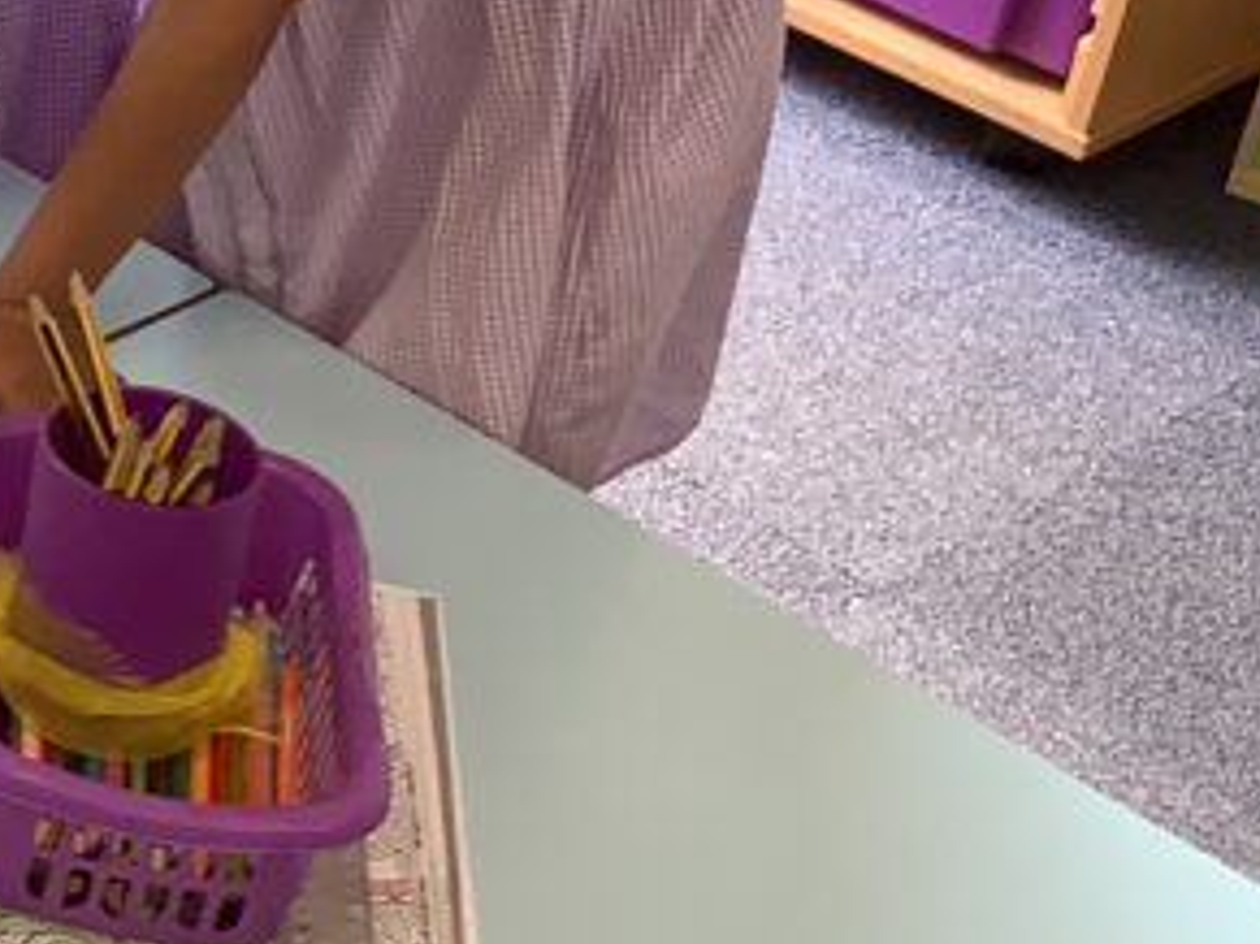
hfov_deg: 16.5
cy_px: 26
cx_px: -624
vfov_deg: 13.4
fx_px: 3966
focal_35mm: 109
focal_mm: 3.3
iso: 50
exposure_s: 1/60
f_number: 2.4
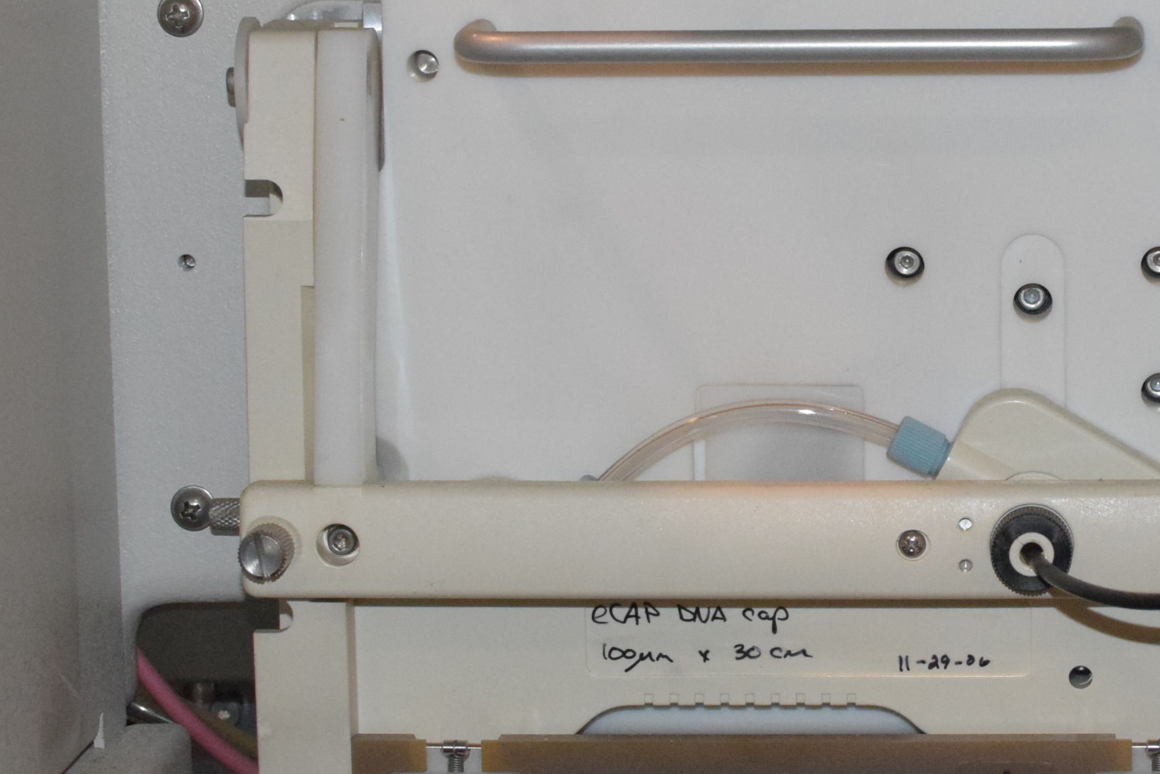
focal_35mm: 138
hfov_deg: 14.7
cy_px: 457
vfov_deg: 9.9
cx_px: 1076
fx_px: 4458
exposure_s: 1/125
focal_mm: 35
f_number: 7.1
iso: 3200
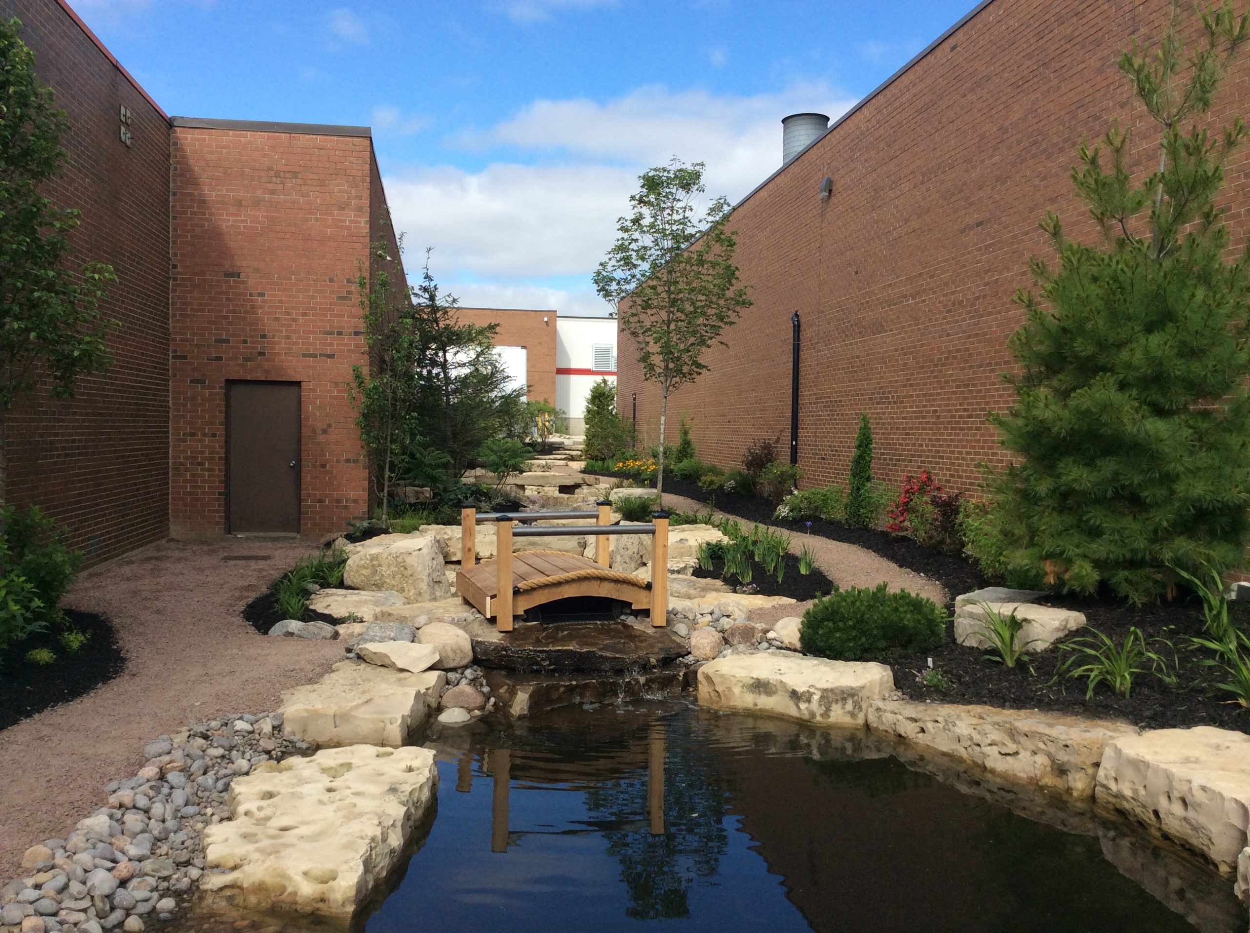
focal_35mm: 33
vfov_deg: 42.8
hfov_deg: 55.4
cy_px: 466
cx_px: 625
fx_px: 1190
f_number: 2.4
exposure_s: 1/1144
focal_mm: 3.3
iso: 32
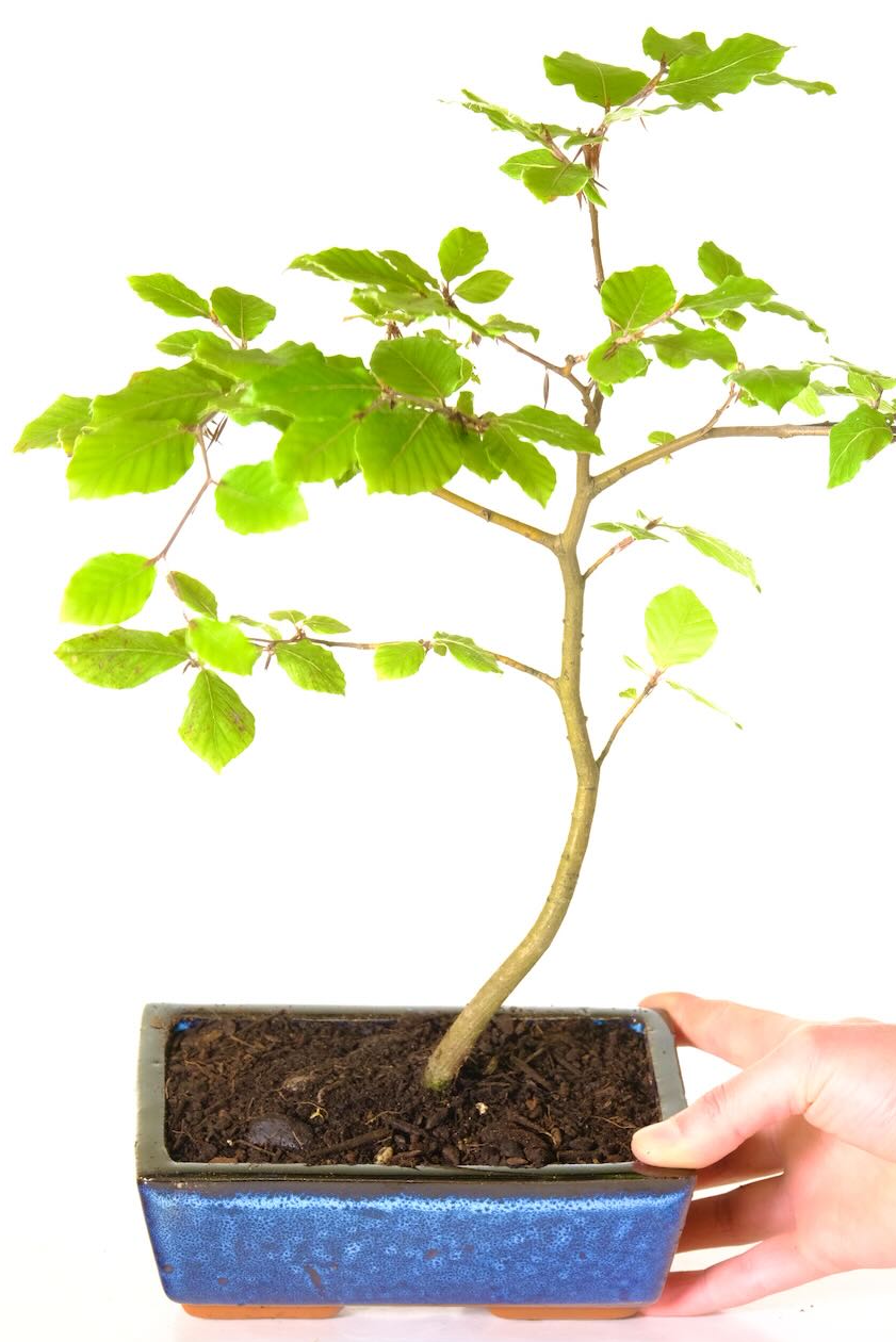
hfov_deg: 10.5
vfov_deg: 15.6
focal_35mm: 131
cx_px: 452
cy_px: 673
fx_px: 4886
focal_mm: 86
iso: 1600
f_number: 11
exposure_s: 1/13
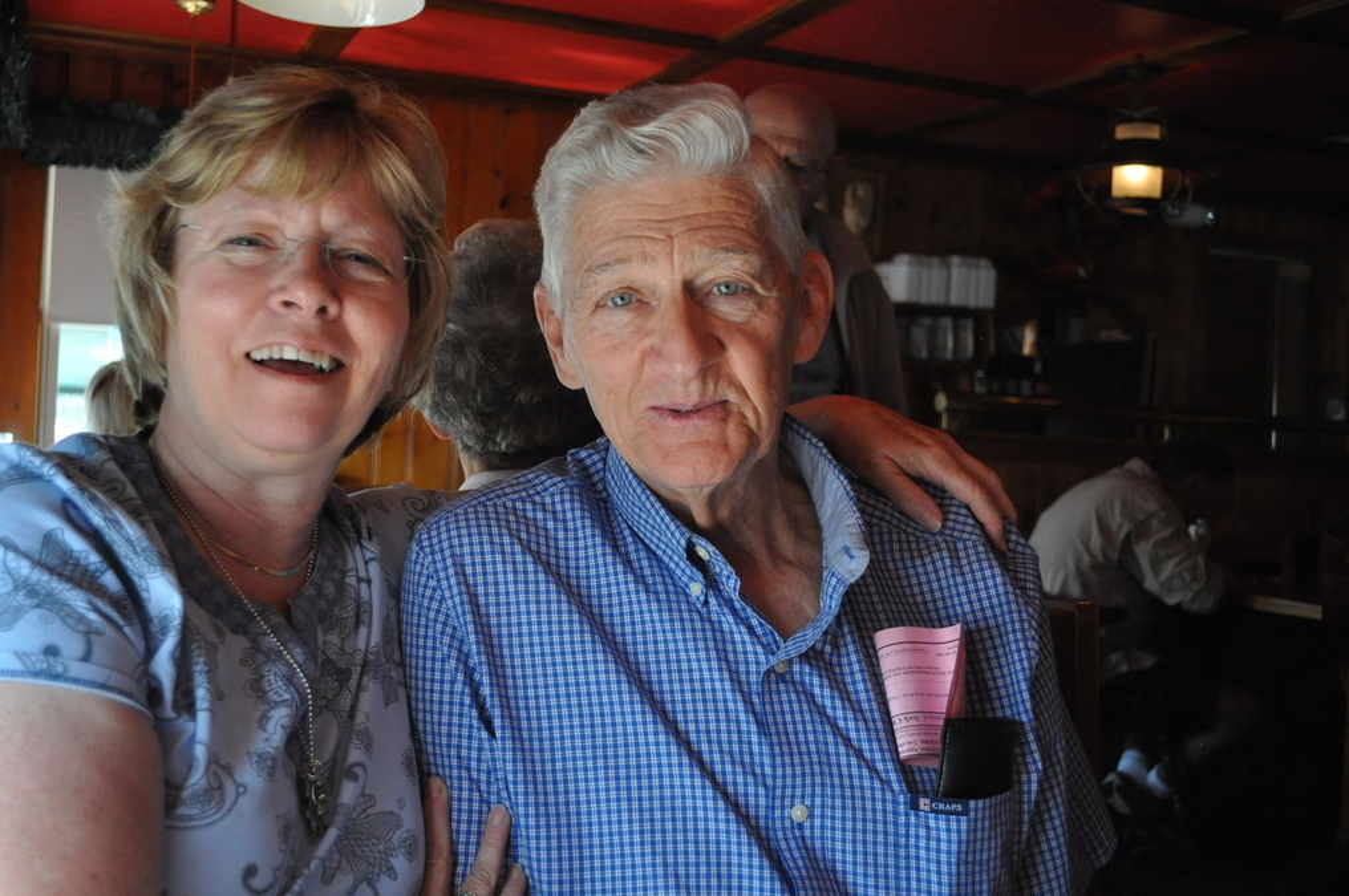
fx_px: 1460
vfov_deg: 34.1
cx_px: 674
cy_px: 448
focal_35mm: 39
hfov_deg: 49.6
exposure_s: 1/500
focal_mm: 26
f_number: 4.2
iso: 1400
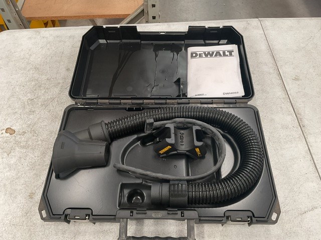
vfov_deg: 48.2
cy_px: 120
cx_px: 160
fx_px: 269
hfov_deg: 61.7
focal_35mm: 29
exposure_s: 1/50
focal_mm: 3
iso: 80
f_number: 1.8
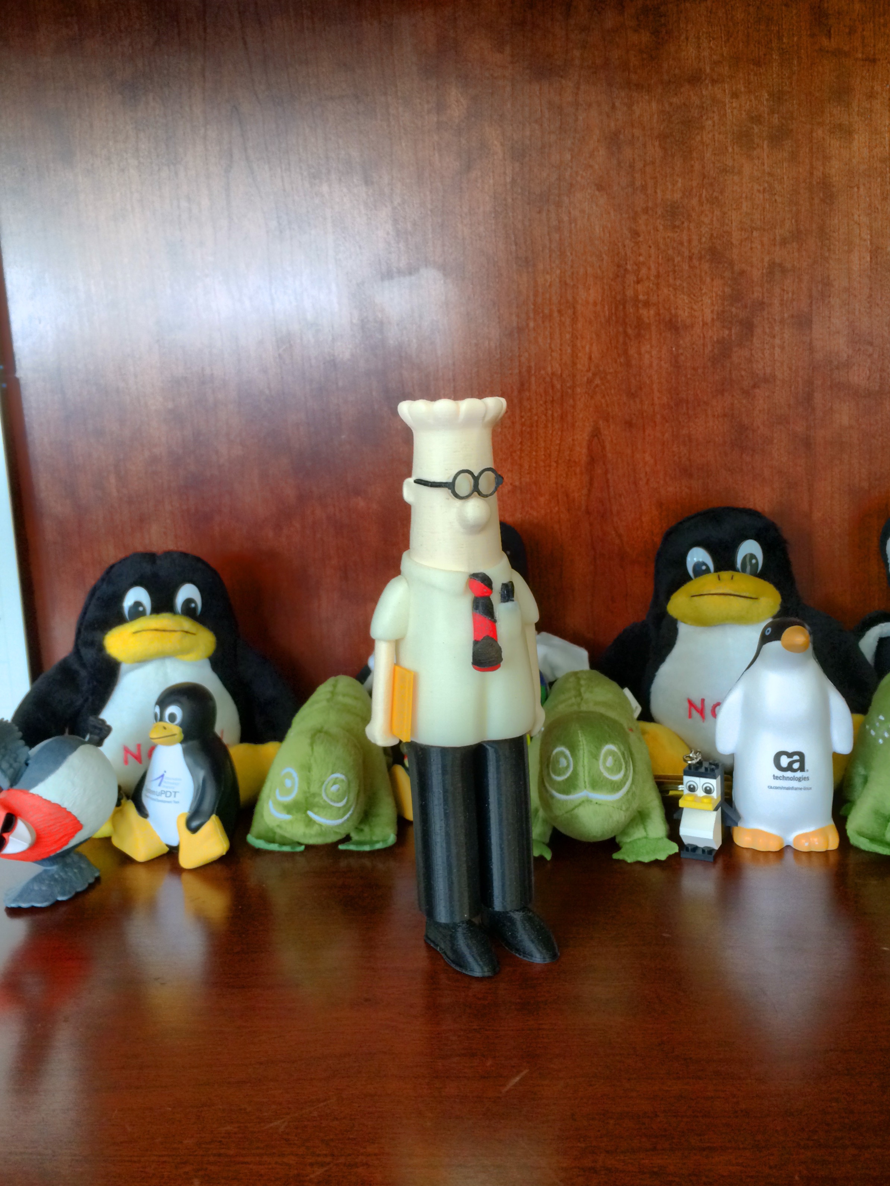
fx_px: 994
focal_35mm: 29
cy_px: 593
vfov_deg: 61.7
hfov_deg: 48.2
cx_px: 445
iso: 100
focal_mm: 4.15
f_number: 2.2
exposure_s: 1/23
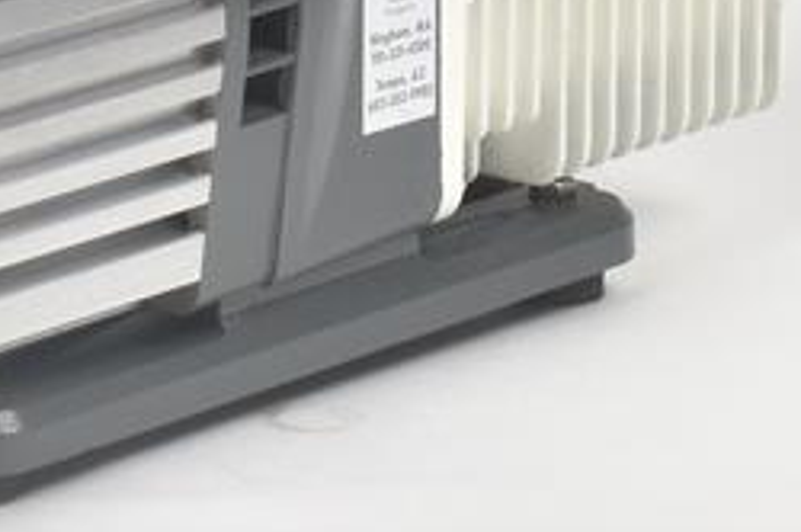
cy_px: -48
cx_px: 29
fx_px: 3044
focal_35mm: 137
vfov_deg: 9.9
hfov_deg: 14.8
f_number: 18
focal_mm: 38
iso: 200
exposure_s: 1/160
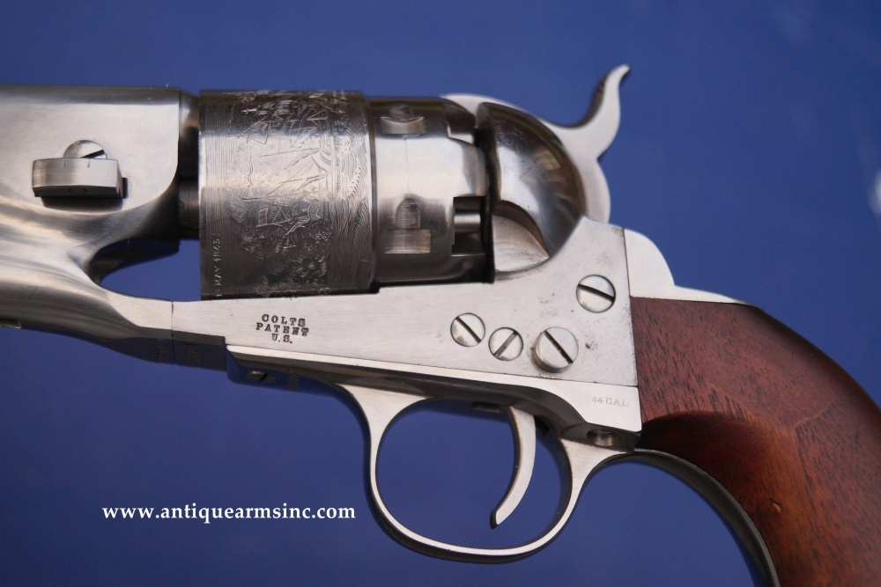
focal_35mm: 75
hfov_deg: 27.0
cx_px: 440
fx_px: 1836
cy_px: 294
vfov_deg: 18.2
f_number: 5.6
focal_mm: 50
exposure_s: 1/80
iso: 400
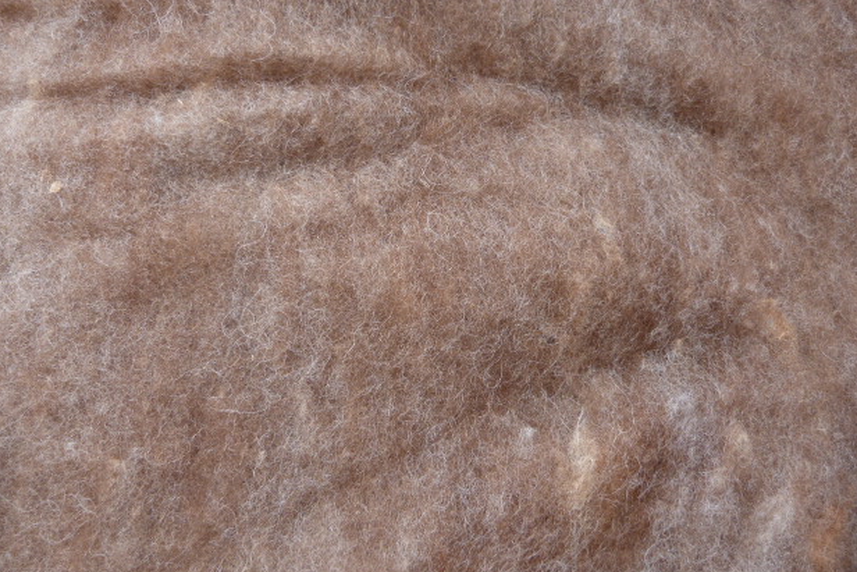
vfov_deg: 47.8
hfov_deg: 67.4
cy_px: 245
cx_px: 440
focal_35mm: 27
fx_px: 643
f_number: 2.8
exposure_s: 1/60
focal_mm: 4.5
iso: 125
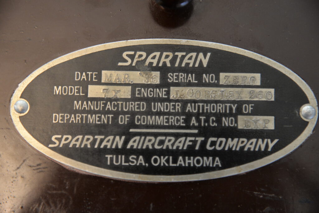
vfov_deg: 16.1
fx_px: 754
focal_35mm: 85
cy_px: 106
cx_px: 160
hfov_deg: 23.9
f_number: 4.5
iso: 1600
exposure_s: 1/13
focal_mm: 85
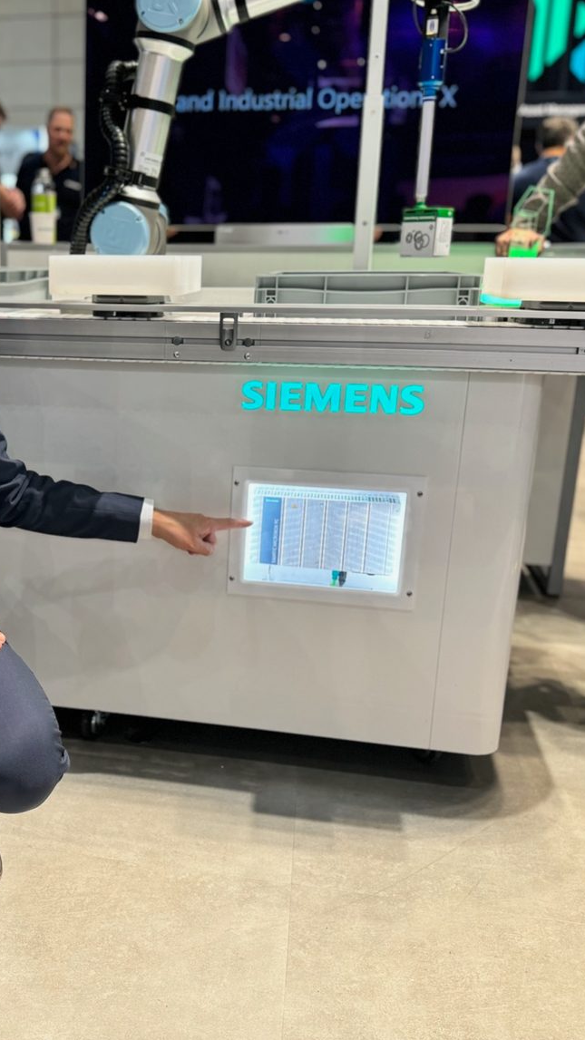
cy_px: 521
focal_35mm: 35
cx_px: 102
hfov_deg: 32.6
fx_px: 965
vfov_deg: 56.6
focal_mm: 6.76
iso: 160
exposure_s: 1/100
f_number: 1.78
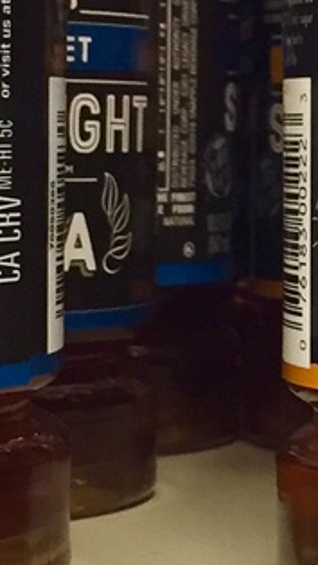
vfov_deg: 13.1
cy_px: 148
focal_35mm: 164
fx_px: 2454
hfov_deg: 7.2
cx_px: 587
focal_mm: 4.15
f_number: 2.2
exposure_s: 1/30
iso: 64
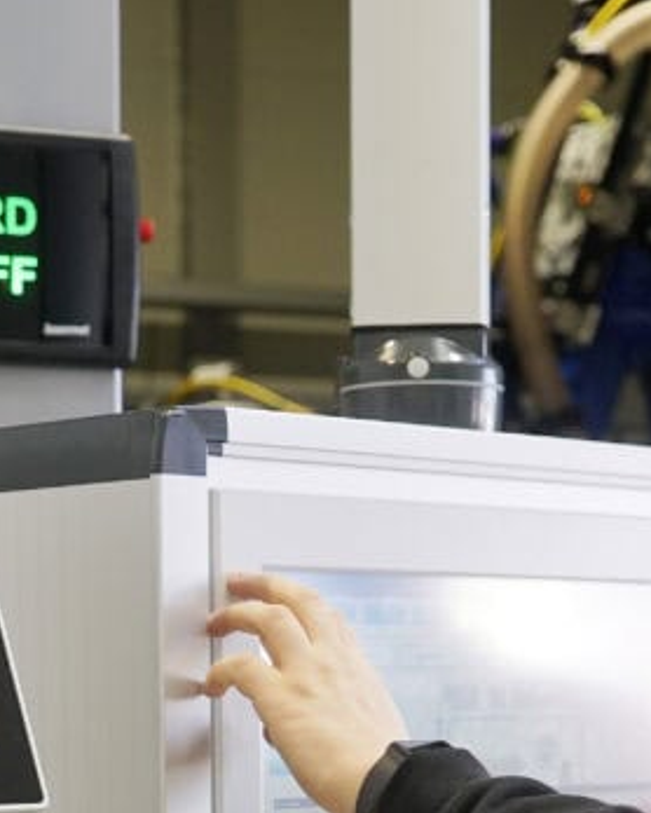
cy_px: 1003
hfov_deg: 14.3
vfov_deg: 16.9
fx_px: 2599
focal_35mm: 108
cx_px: 258
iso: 640
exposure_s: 1/160
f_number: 4
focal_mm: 39
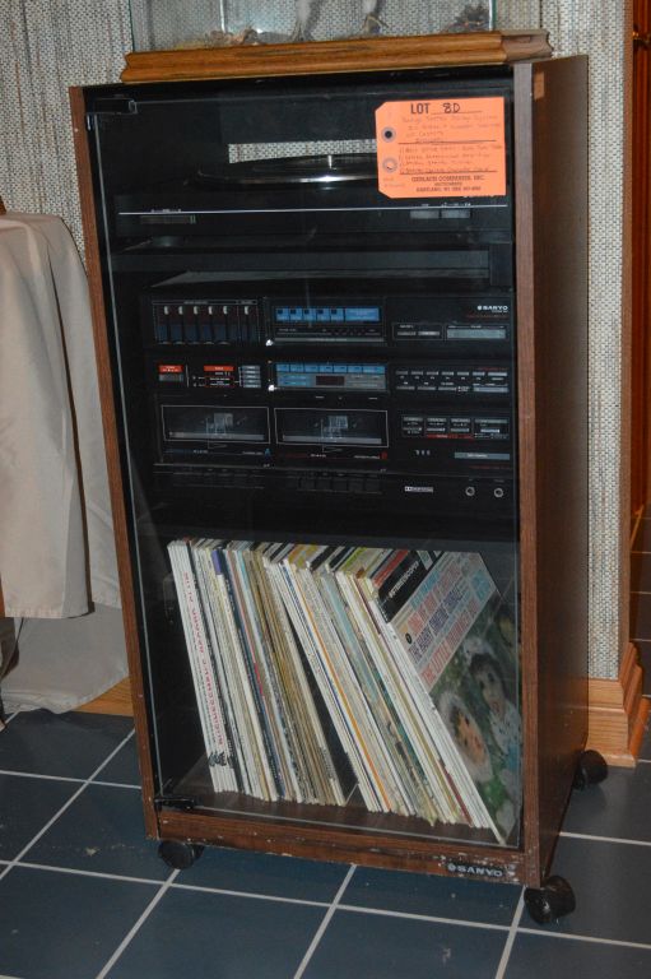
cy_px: 490
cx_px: 326
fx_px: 1385
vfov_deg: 38.9
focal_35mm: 51
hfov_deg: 26.4
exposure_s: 1/60
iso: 3200
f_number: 5
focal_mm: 34
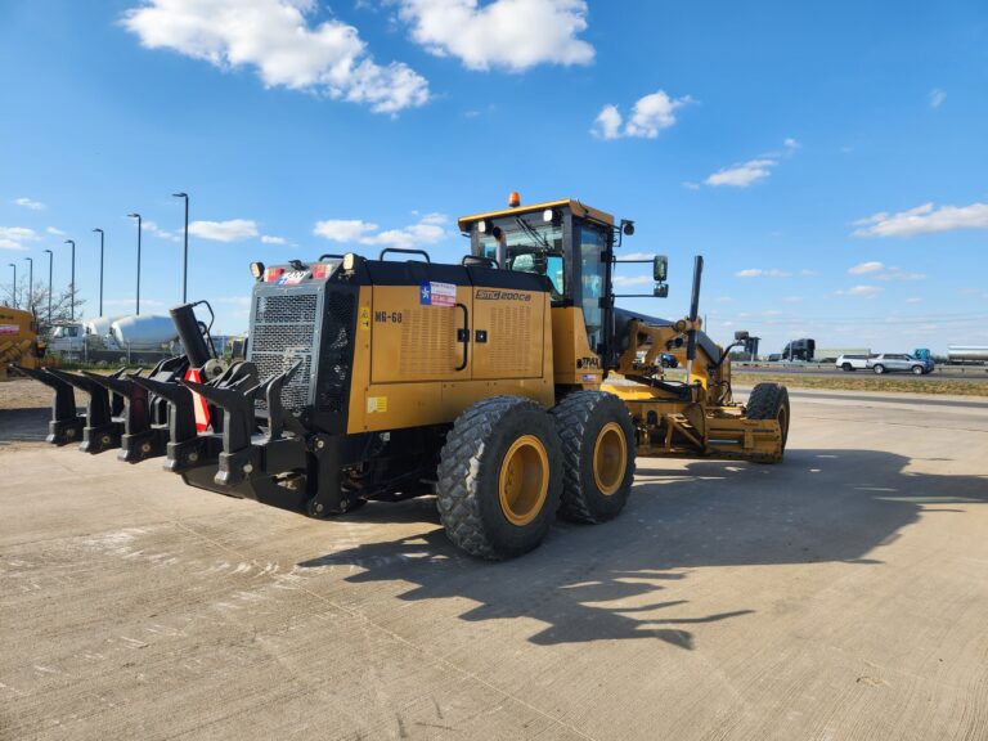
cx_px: 494
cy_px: 370
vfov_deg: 58.9
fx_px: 656
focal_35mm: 23
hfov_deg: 73.9
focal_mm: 5.4
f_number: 1.8
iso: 20
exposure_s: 1/968
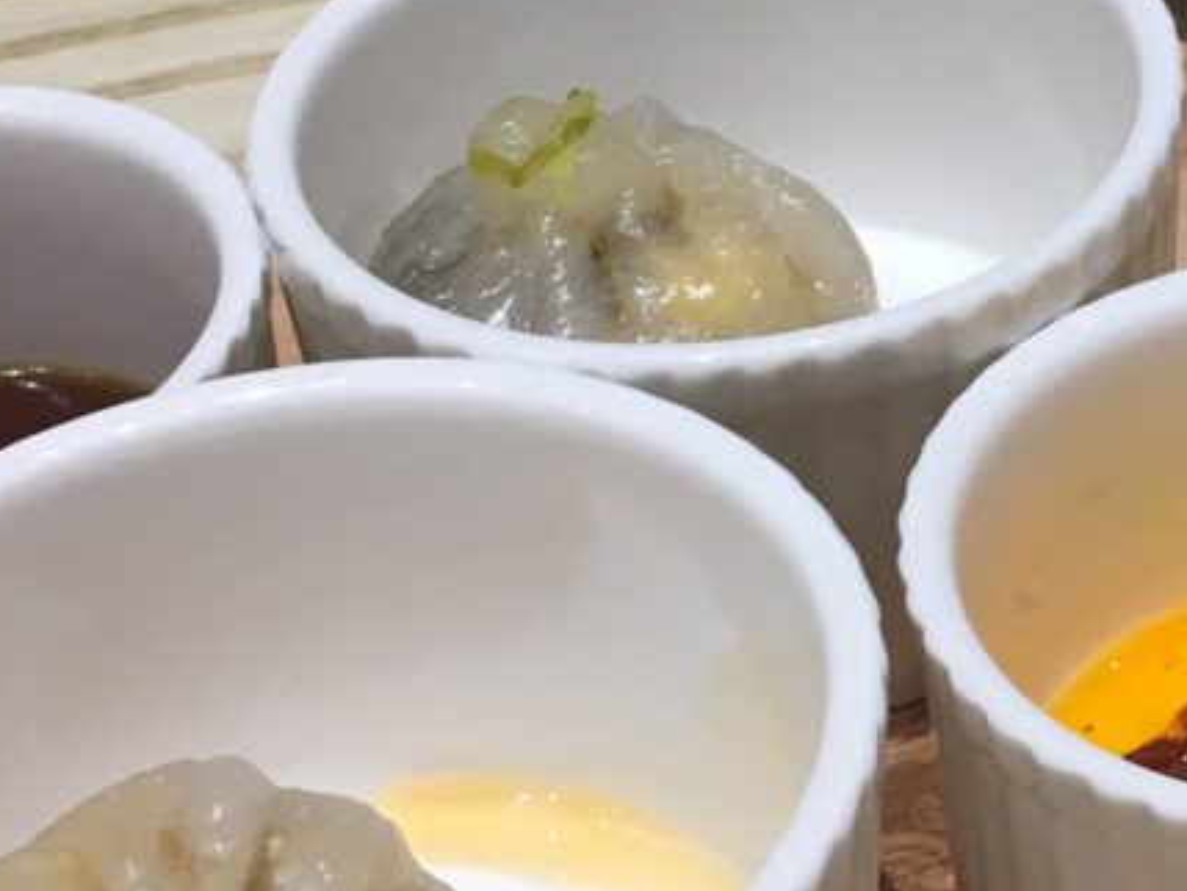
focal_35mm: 93
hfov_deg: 20.3
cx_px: 1253
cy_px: -22
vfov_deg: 15.6
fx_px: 3190
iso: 50
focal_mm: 4.15
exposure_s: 1/30
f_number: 2.2
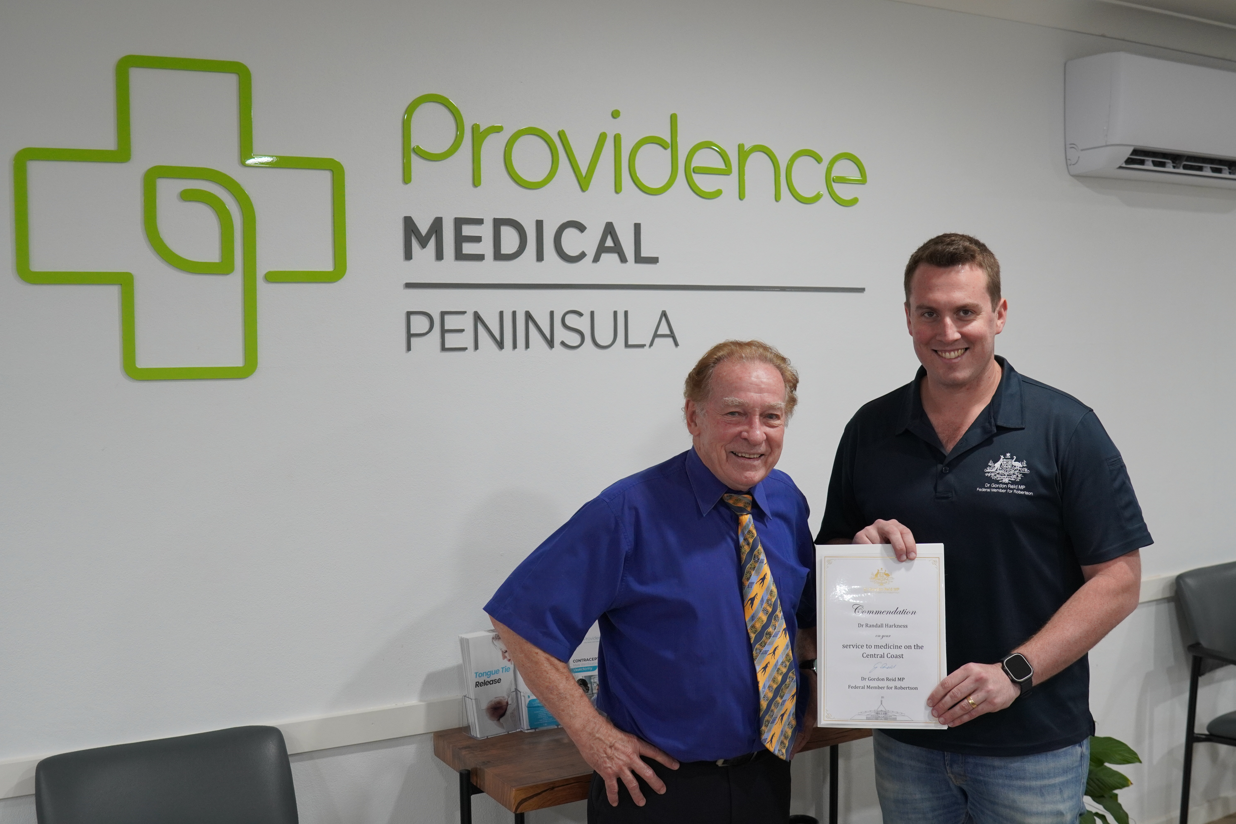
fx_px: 1236
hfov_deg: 53.1
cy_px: 412
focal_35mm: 36
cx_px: 618
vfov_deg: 36.9
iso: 800
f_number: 4
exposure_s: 1/160
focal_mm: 24
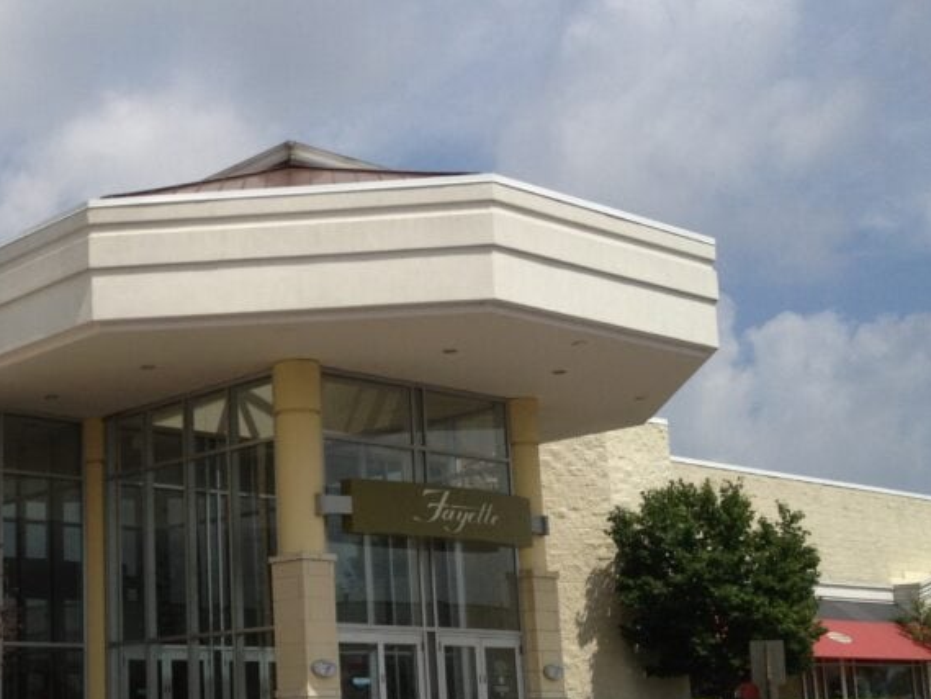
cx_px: 152
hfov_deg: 29.8
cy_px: 417
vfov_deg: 23.3
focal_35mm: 63
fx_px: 1695
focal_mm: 4.28
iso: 64
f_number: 2.4
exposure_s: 1/3067
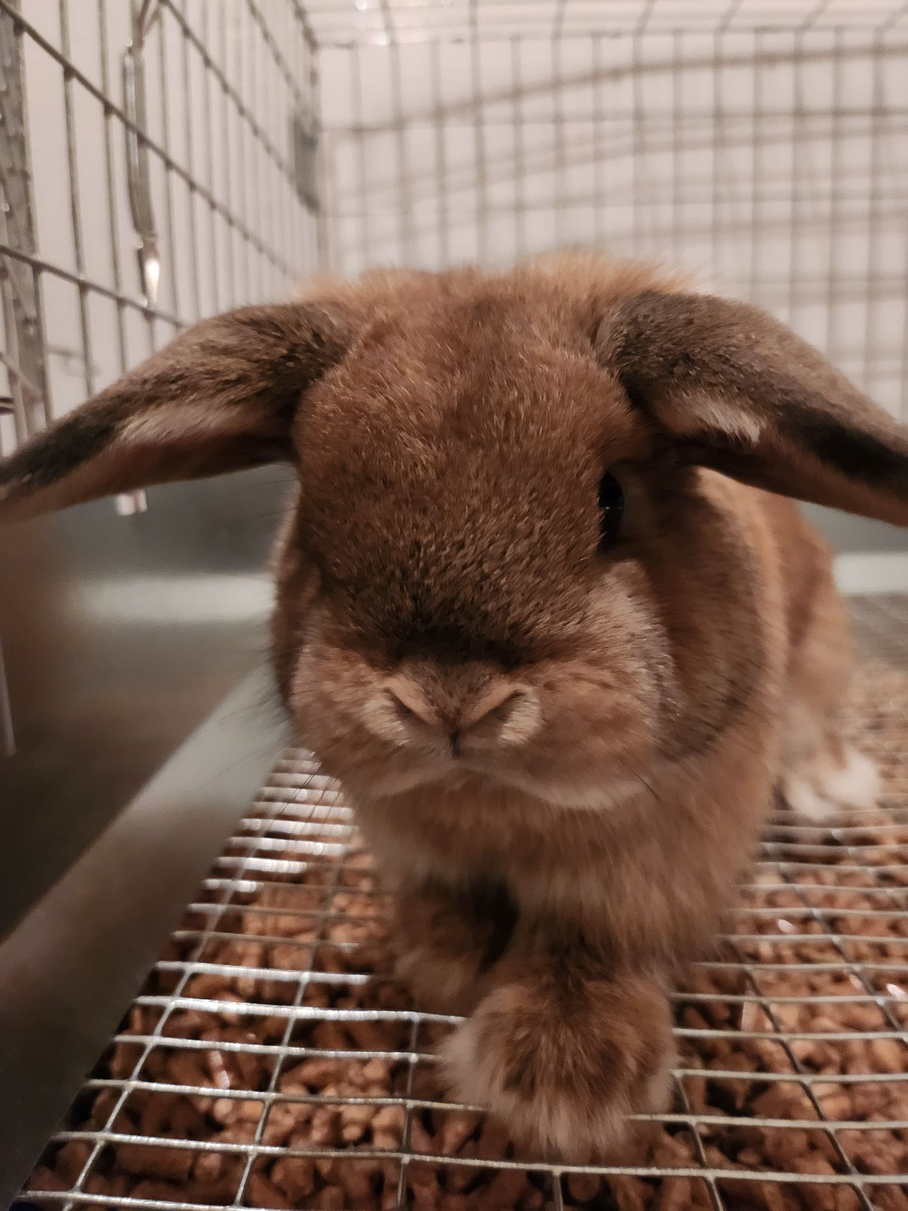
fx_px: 839
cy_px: 606
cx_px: 454
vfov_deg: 71.6
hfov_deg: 56.8
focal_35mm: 24
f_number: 1.8
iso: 1000
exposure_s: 1/24
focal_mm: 5
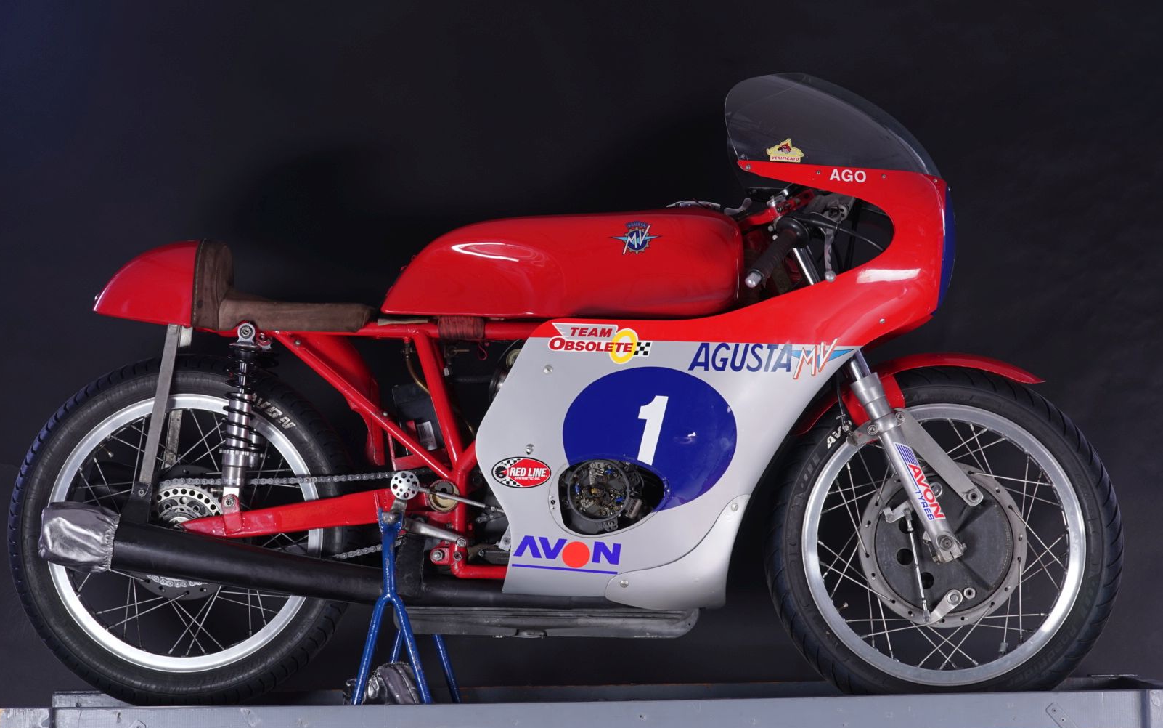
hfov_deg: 19.3
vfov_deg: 12.1
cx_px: 582
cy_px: 357
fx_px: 3424
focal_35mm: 108
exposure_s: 10
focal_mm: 105
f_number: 11
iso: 100
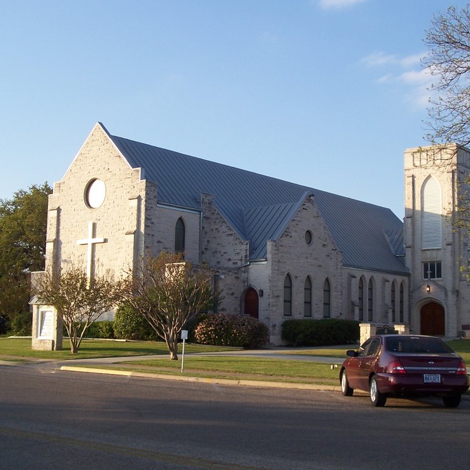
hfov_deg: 33.9
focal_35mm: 50
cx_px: 294
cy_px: 233
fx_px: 768
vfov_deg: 34.0
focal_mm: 7
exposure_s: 1/500
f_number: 3
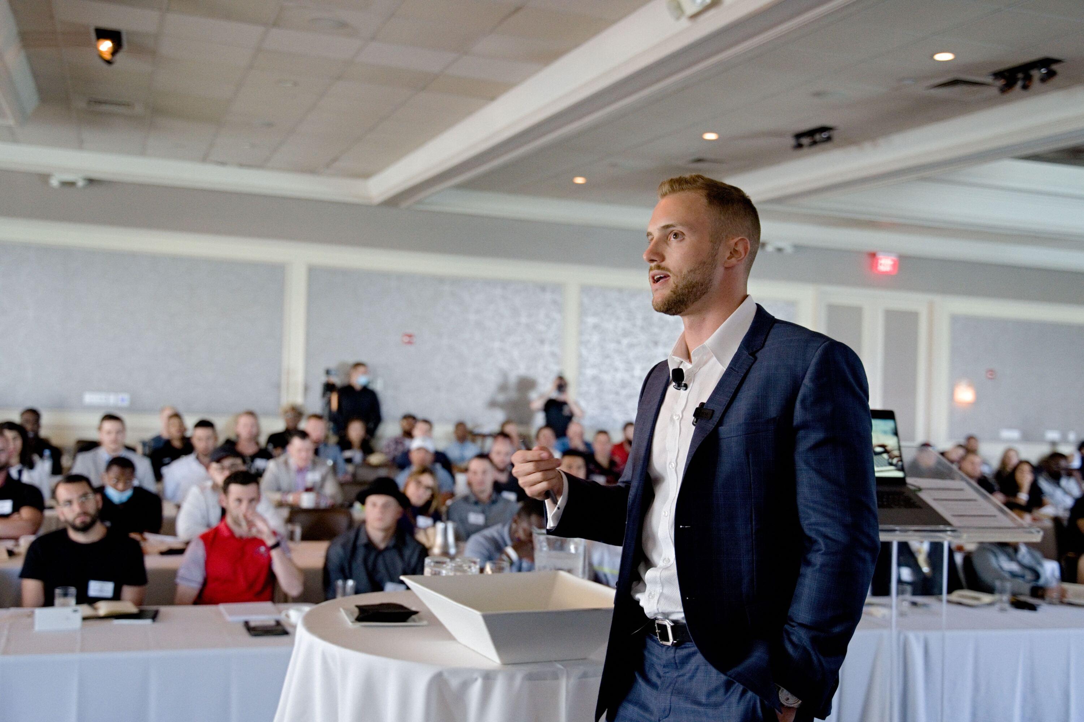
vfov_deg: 33.4
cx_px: 542
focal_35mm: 40
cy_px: 361
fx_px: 1204
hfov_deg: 48.5
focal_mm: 40
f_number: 2.8
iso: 3200
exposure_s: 1/160
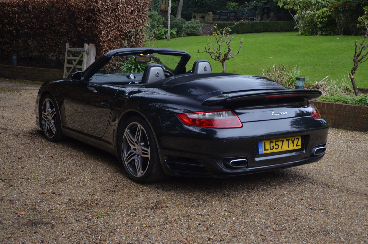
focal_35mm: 51
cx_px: 184
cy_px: 122
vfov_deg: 26.4
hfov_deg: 39.0
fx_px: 520
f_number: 4.2
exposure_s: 1/60
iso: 800
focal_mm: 34
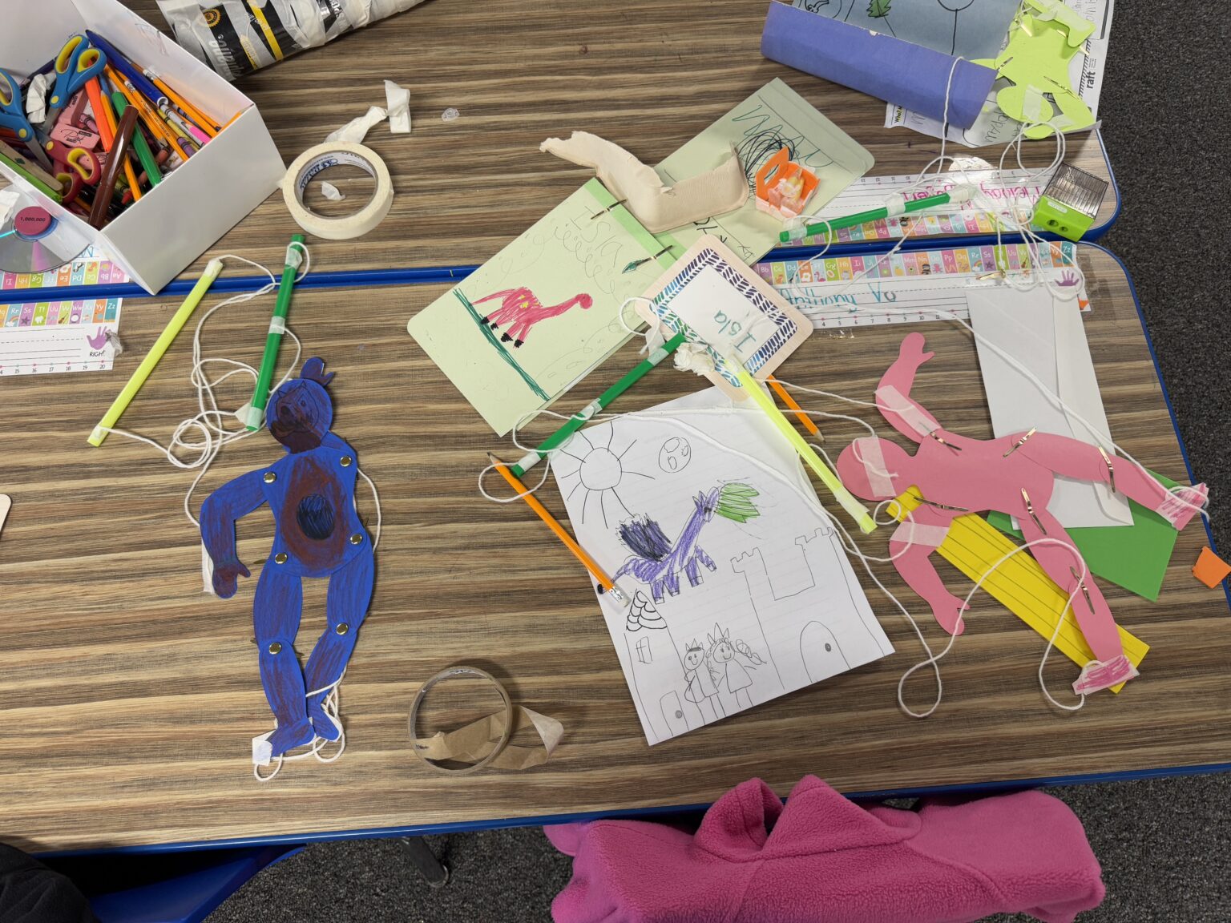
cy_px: 462
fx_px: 853
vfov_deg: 56.8
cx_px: 616
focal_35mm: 24
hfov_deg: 71.6
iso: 125
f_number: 1.78
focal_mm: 6.76
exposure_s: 1/60
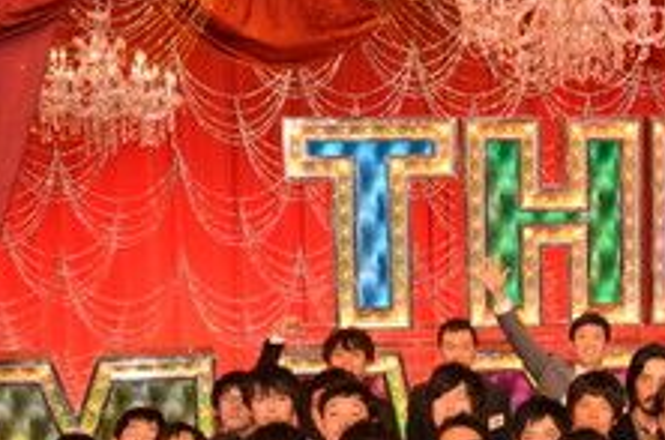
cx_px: 716
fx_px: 2710
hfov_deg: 13.7
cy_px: 626
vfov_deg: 9.1
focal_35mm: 147
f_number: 4.2
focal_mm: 34
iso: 400
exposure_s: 1/60
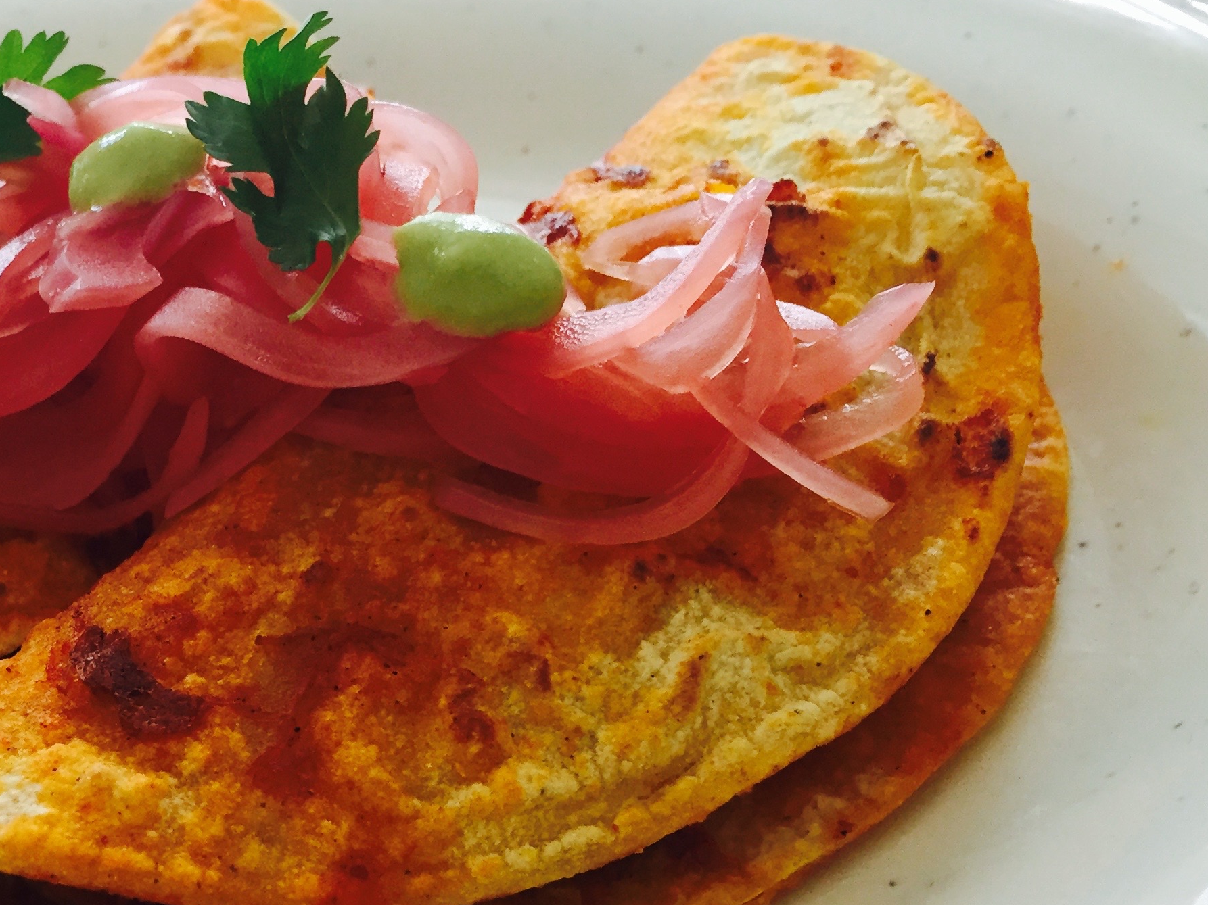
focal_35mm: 53
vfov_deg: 26.9
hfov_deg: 34.6
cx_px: 181
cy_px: 754
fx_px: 1849
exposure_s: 1/30
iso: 40
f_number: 2.2
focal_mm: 4.15
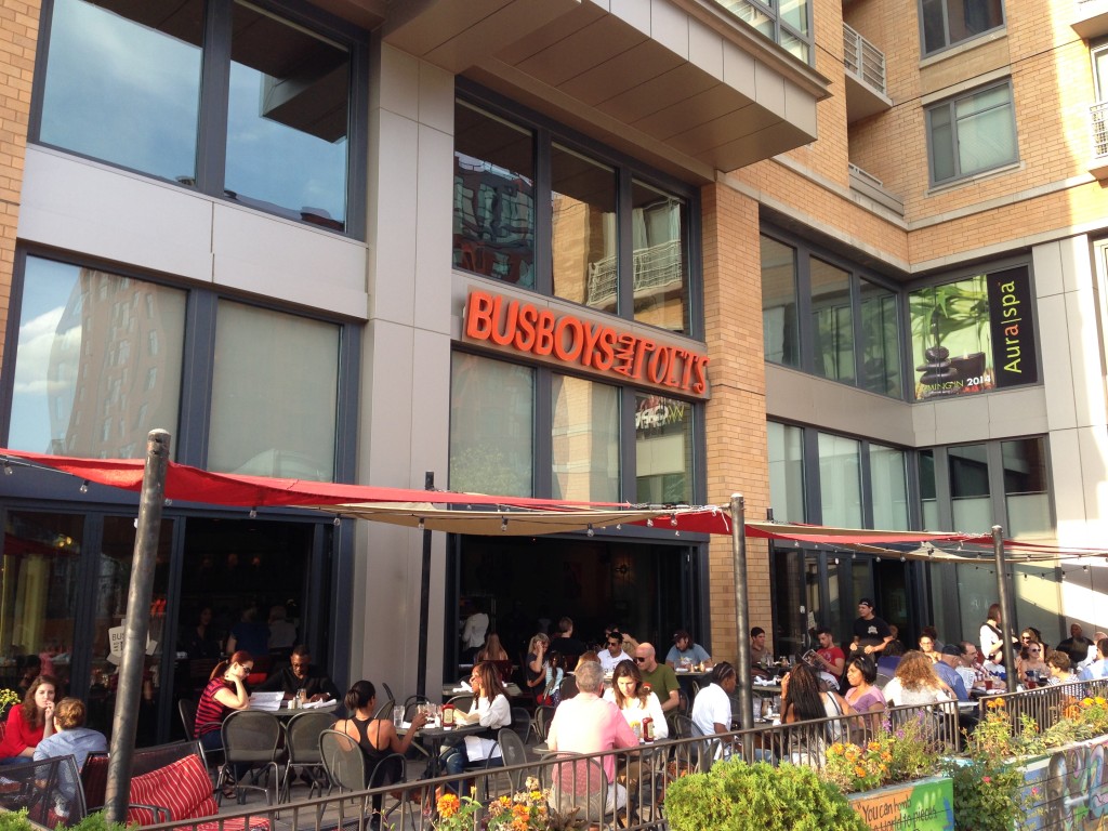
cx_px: 554
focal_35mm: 33
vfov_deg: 42.9
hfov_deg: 55.4
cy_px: 416
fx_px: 1056
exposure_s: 1/204
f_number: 2.4
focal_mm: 4.12
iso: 50
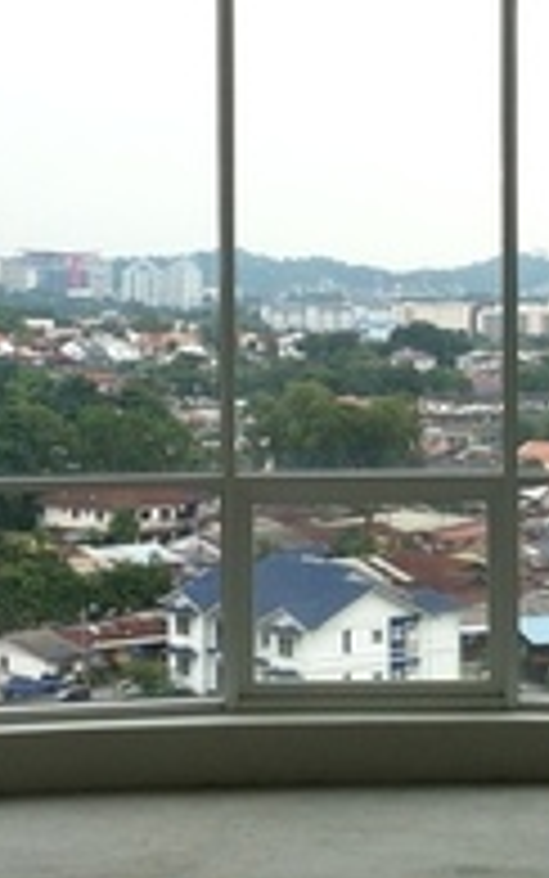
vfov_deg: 18.2
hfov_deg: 11.5
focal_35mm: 114
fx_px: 2727
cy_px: 315
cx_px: 310
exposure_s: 1/197
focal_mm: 3.85
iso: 80
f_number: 2.8
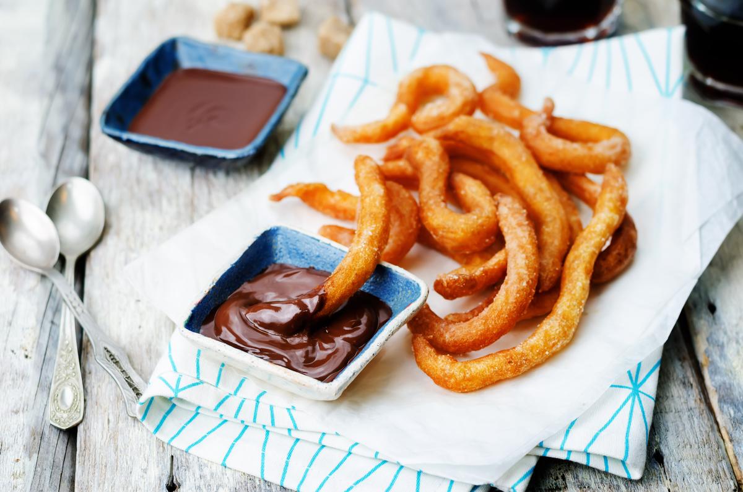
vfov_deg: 18.1
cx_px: 372
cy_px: 246
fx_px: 1544
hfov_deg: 27.1
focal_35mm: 75
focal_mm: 50
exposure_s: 1/50
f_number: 4
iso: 100
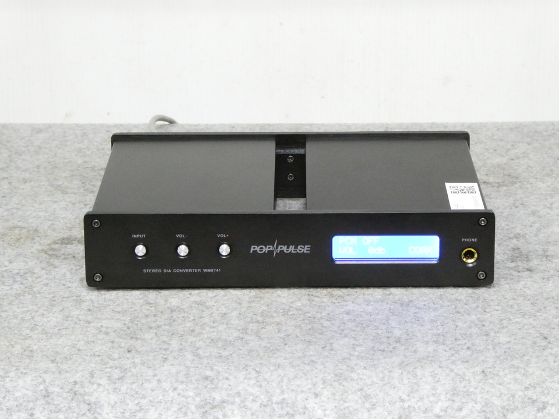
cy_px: 210
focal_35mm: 115
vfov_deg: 12.9
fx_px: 1857
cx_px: 280
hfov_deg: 17.1
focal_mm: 20.6
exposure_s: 1/50
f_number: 5.1
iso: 1600
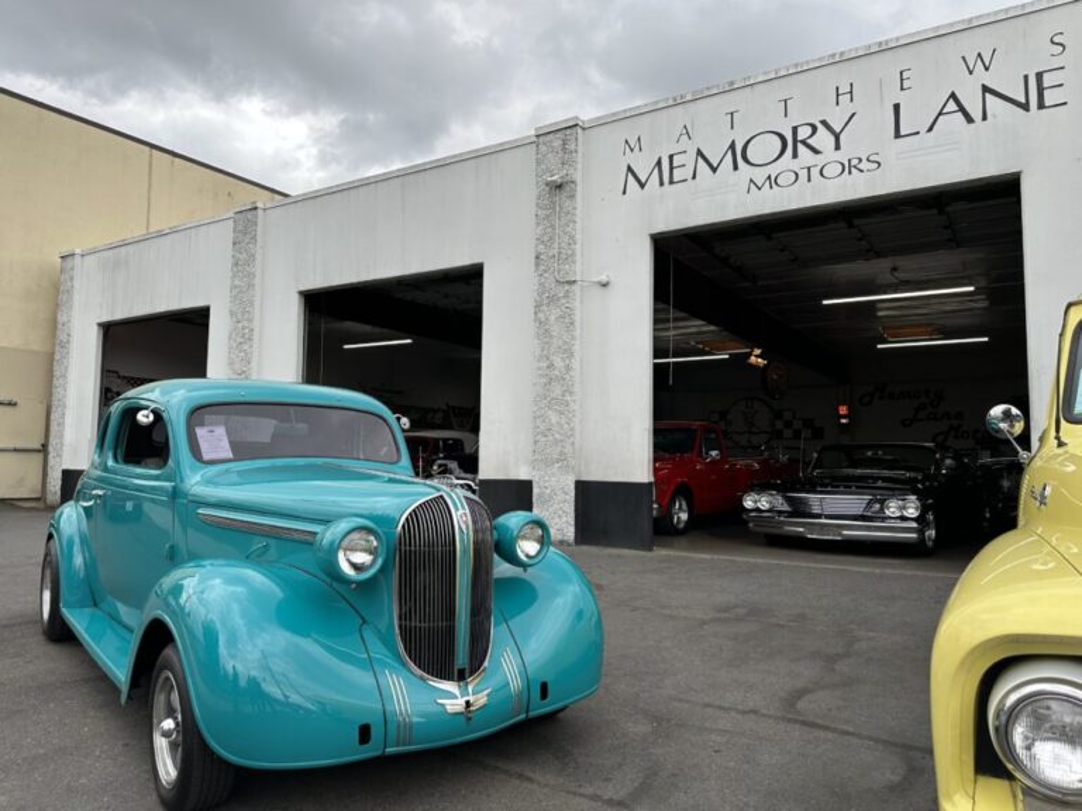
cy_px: 406
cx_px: 541
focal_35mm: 24
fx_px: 750
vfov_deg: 56.8
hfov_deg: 71.6
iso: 80
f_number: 1.78
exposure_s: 1/1050
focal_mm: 6.86
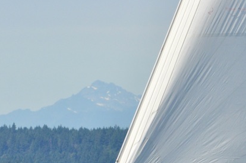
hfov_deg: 2.5
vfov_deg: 1.7
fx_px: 5645
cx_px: 310
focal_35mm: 828
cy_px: 201
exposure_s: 1/1250
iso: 1250
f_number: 9
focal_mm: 210
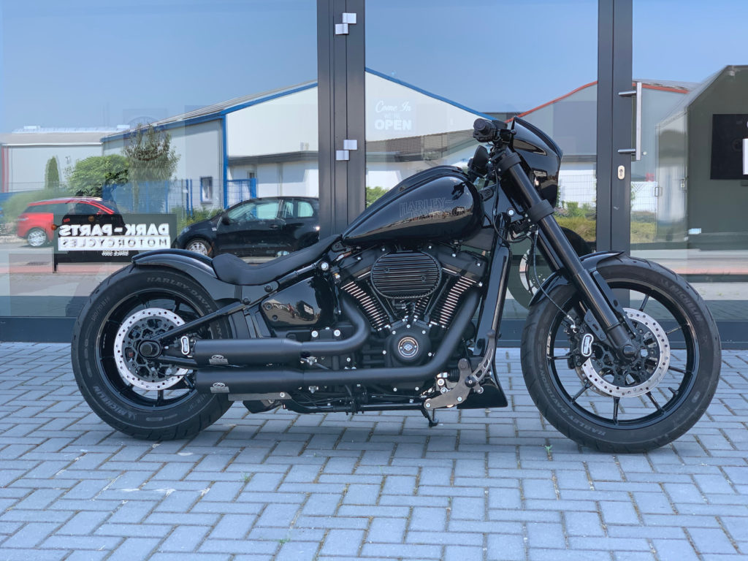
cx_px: 374
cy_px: 280
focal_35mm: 52
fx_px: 1124
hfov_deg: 36.8
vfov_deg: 28.0
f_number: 2.4
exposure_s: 1/156
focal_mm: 6
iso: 16
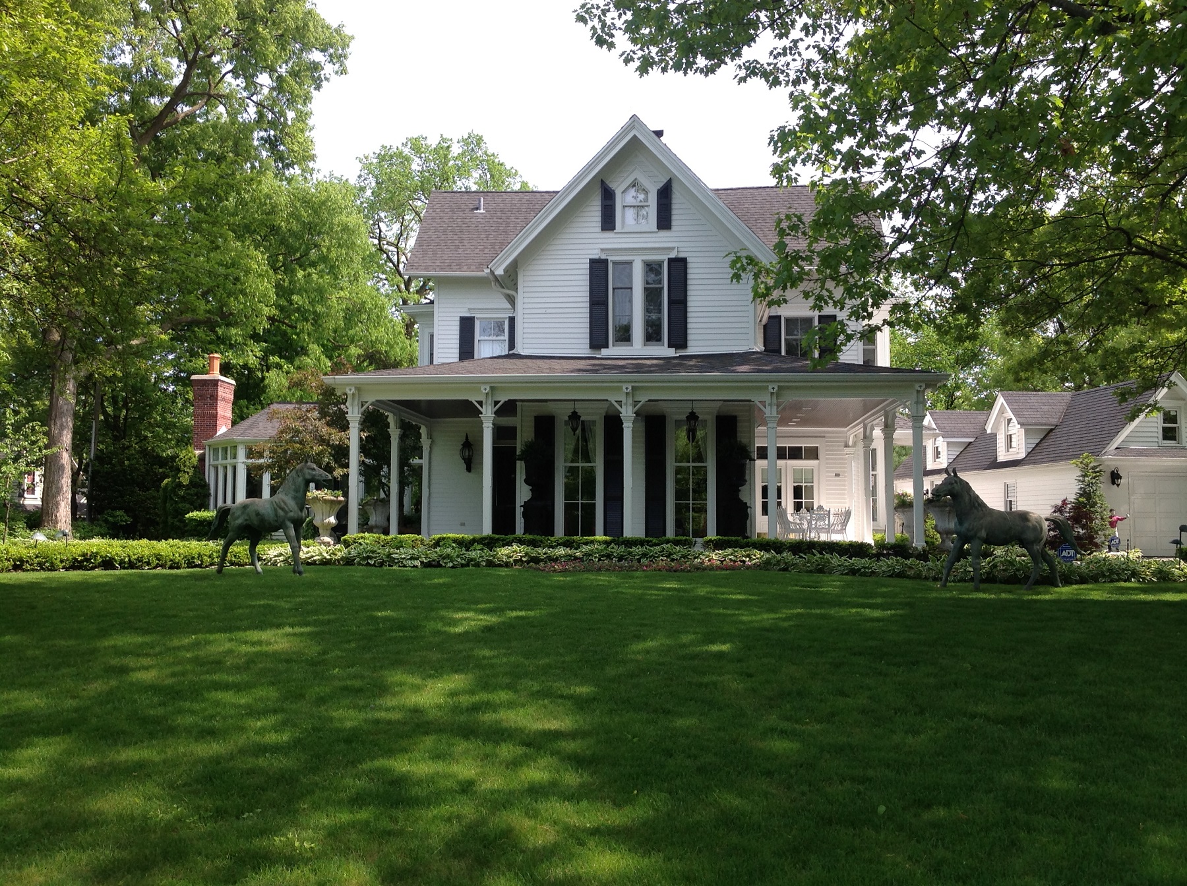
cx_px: 594
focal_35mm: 35
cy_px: 443
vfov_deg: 40.6
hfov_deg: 52.7
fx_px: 1198
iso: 50
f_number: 2.4
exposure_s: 1/530
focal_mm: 4.28
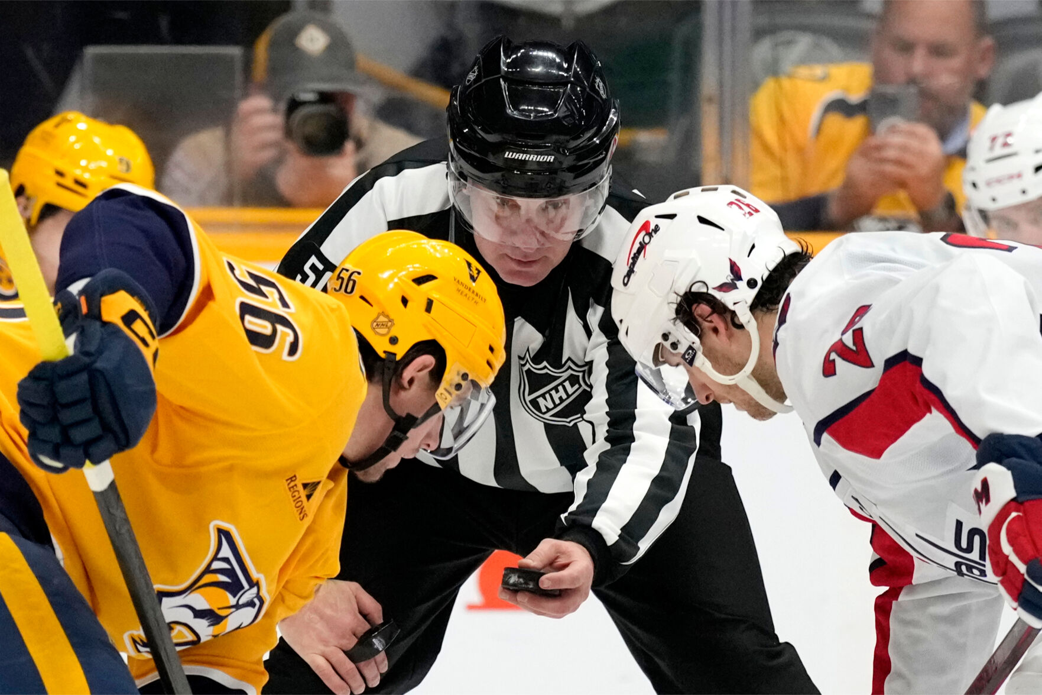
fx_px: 7119
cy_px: 348
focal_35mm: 246
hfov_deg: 8.4
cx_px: 521
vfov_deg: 5.6
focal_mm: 164
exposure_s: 1/3200
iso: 4000
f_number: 2.8
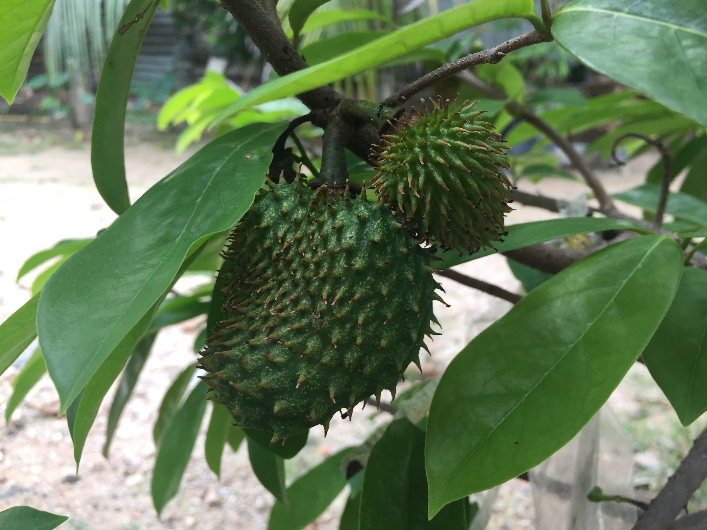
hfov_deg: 61.7
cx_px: 354
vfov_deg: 48.2
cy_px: 265
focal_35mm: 29
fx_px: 592
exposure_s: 1/50
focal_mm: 4.15
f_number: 2.2
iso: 40
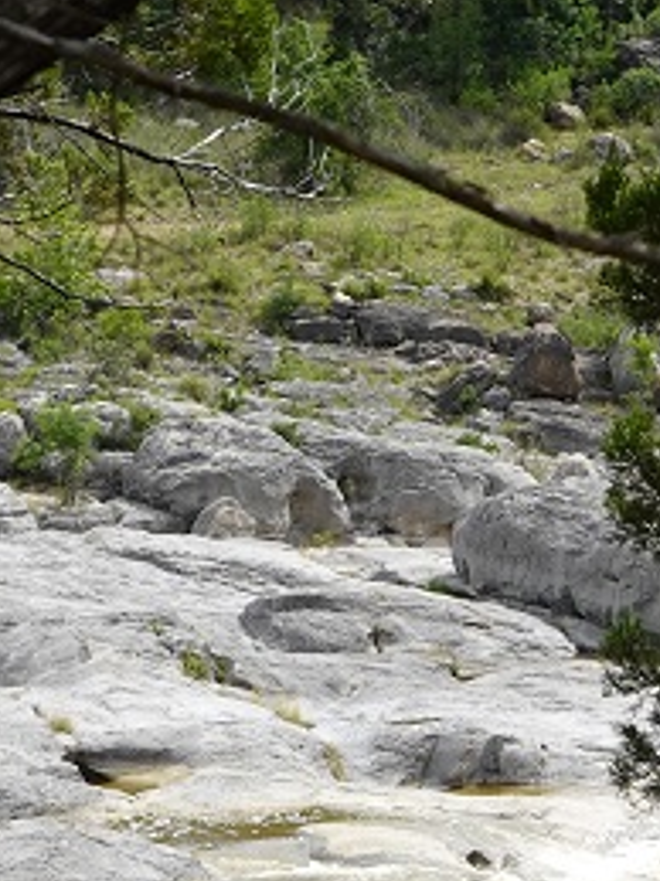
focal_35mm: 267
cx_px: 507
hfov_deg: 5.6
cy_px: 973
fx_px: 6793
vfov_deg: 7.4
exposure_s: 1/320
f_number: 5.6
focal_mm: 26.37
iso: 100
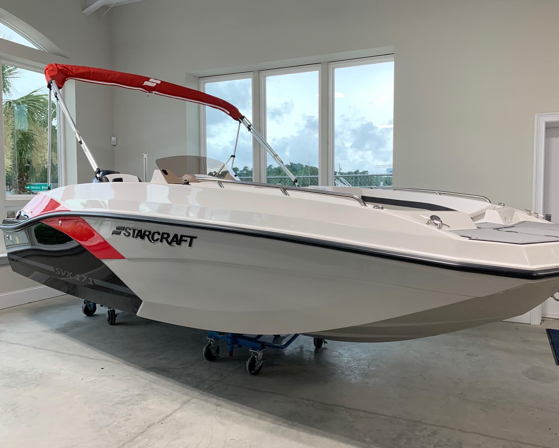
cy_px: 217
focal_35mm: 28
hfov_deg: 62.2
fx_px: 463
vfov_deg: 51.5
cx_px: 296
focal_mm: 4.25
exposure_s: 1/121
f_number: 1.8
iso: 80
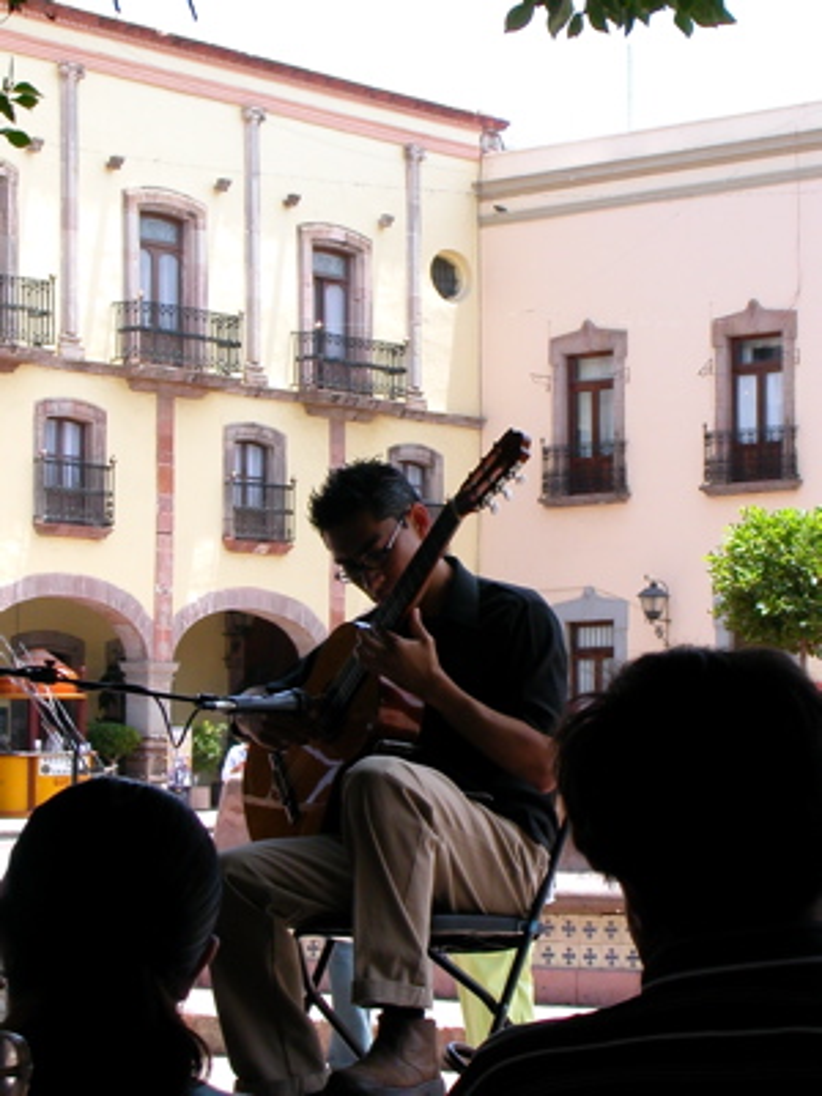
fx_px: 3514
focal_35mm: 111
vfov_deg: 17.7
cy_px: 548
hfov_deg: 13.3
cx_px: 411
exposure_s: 1/153
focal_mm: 16.8
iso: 100
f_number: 4.8
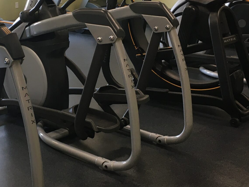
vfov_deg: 22.5
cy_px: 71
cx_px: 56
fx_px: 468
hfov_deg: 29.3
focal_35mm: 65
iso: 64
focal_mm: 4.15
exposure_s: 1/30
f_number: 2.2
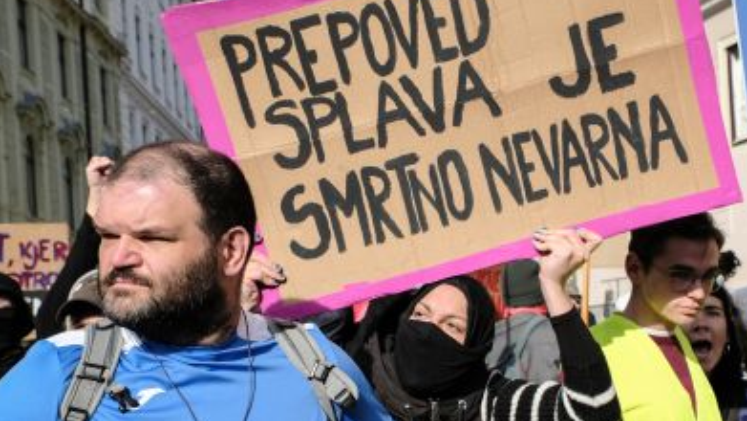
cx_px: 457
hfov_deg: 41.8
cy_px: 301
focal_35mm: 49
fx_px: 971
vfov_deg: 24.2
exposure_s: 1/1600
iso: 500
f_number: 5.6
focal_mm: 20
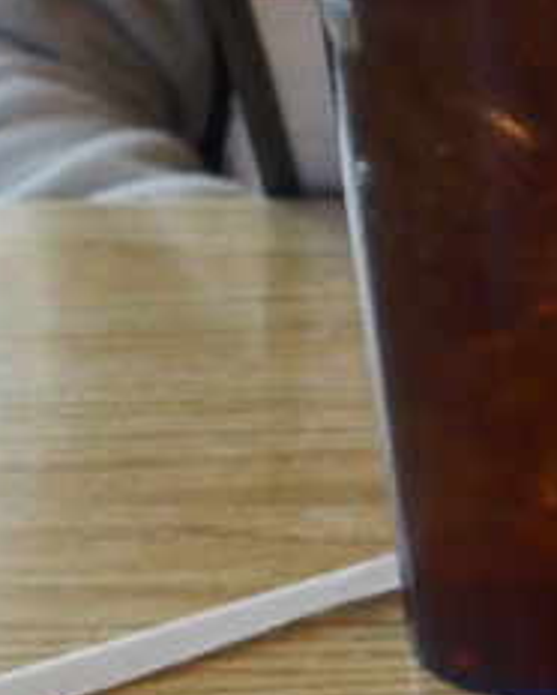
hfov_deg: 11.9
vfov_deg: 14.1
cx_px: 779
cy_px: 1144
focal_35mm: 125
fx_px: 2572
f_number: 2
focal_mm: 6
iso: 80
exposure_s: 1/125
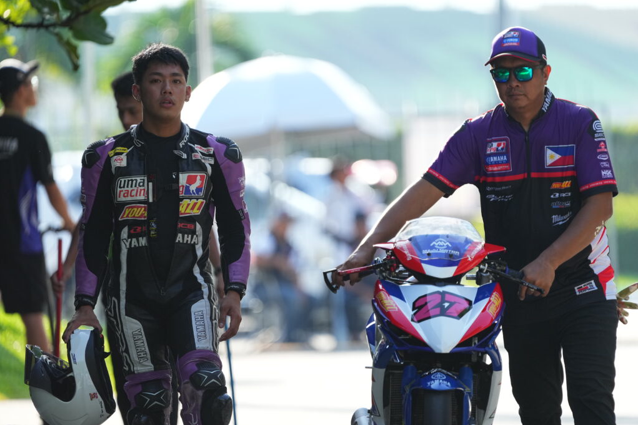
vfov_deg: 2.3
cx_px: 319
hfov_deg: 3.4
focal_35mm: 602
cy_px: 212
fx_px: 10670
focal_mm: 600
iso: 800
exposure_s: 1/640
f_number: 6.3
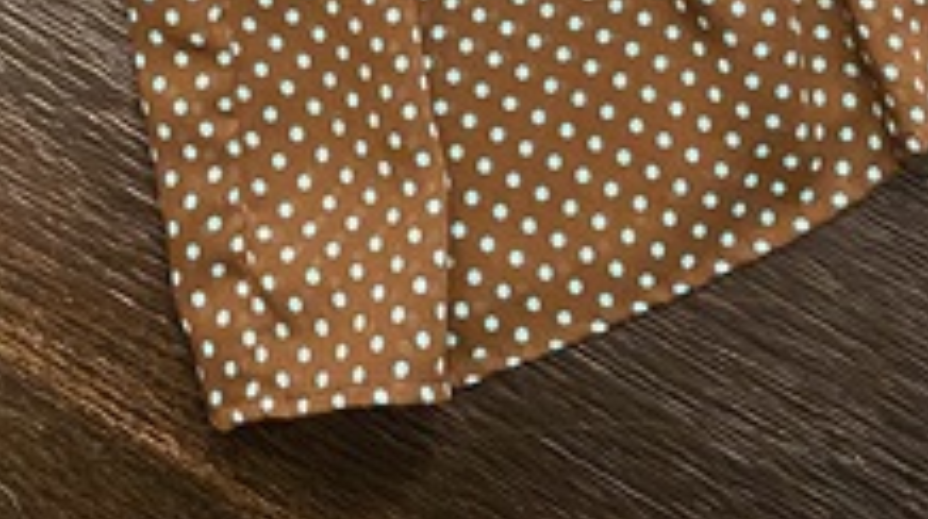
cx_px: 545
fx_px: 2064
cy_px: -827
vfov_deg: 11.3
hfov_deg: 25.3
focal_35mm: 84
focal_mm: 4.25
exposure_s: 1/30
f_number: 1.8
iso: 640
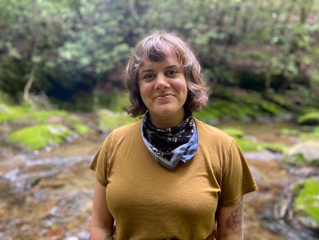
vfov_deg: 53.1
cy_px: 120
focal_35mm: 26
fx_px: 240
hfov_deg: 67.3
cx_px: 160
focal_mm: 4.25
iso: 160
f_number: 1.8
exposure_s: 1/60
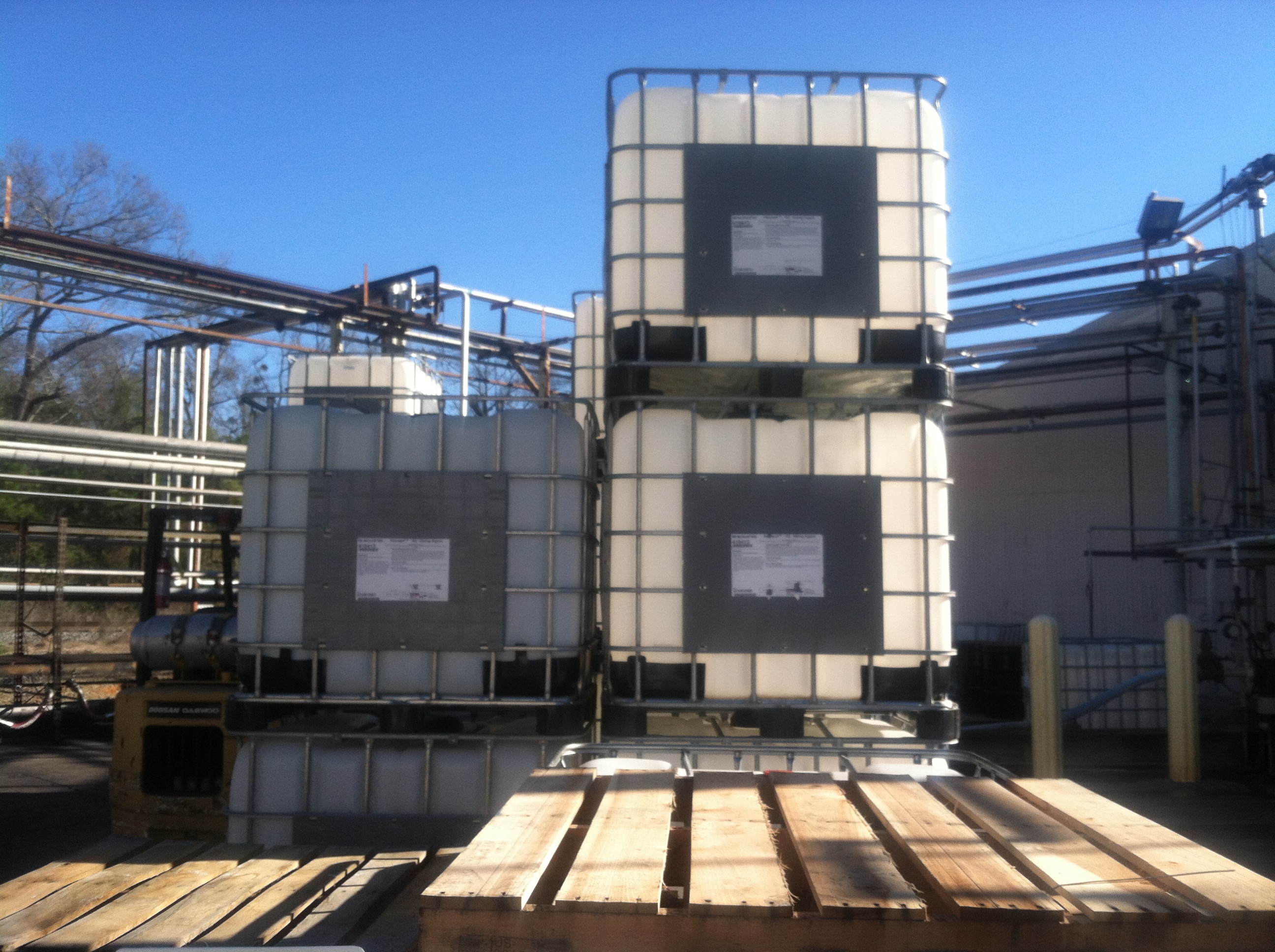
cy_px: 476
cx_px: 638
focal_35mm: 35
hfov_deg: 52.7
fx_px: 1287
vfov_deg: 40.6
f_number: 2.8
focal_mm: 3.85
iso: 80
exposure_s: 1/769
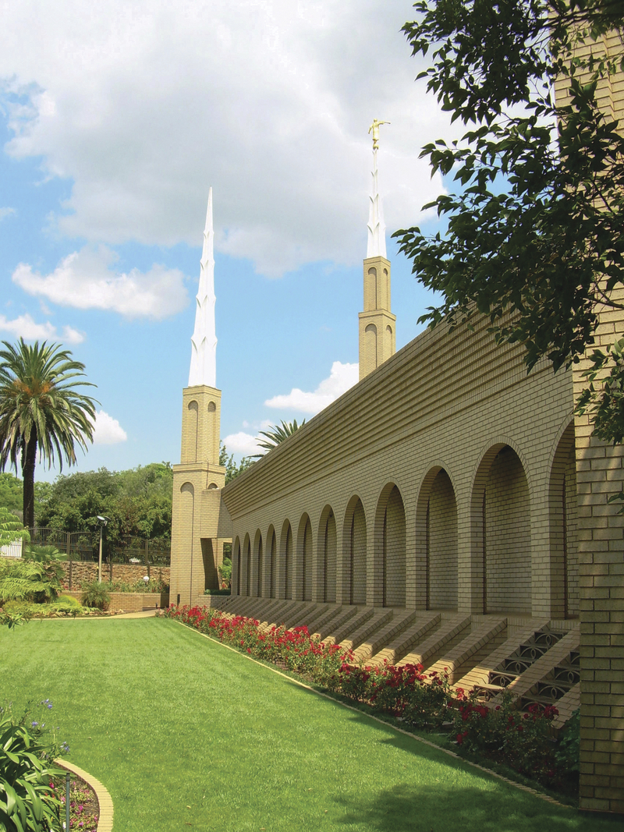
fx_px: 914
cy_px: 416
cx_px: 312
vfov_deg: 49.0
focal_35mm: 38
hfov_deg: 37.7
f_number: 4.6
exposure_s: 1/273
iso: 50
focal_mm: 6.3
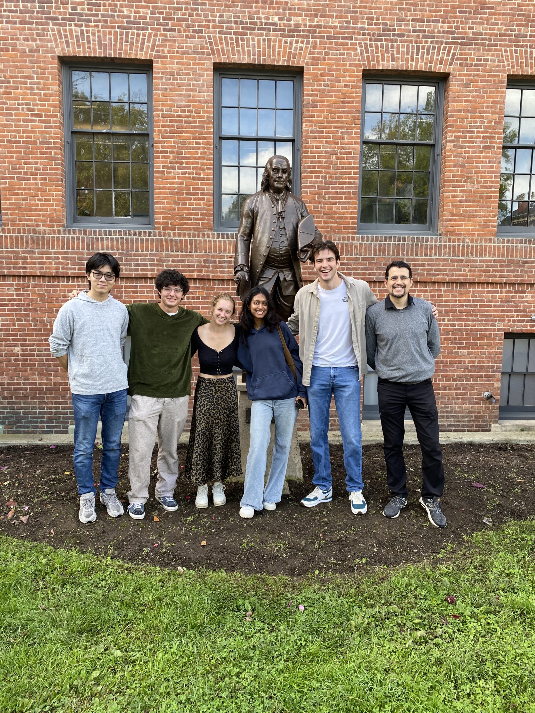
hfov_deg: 53.1
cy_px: 356
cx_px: 268
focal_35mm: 26
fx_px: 536
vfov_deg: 67.3
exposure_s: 1/135
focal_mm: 4.25
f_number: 1.8
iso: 32
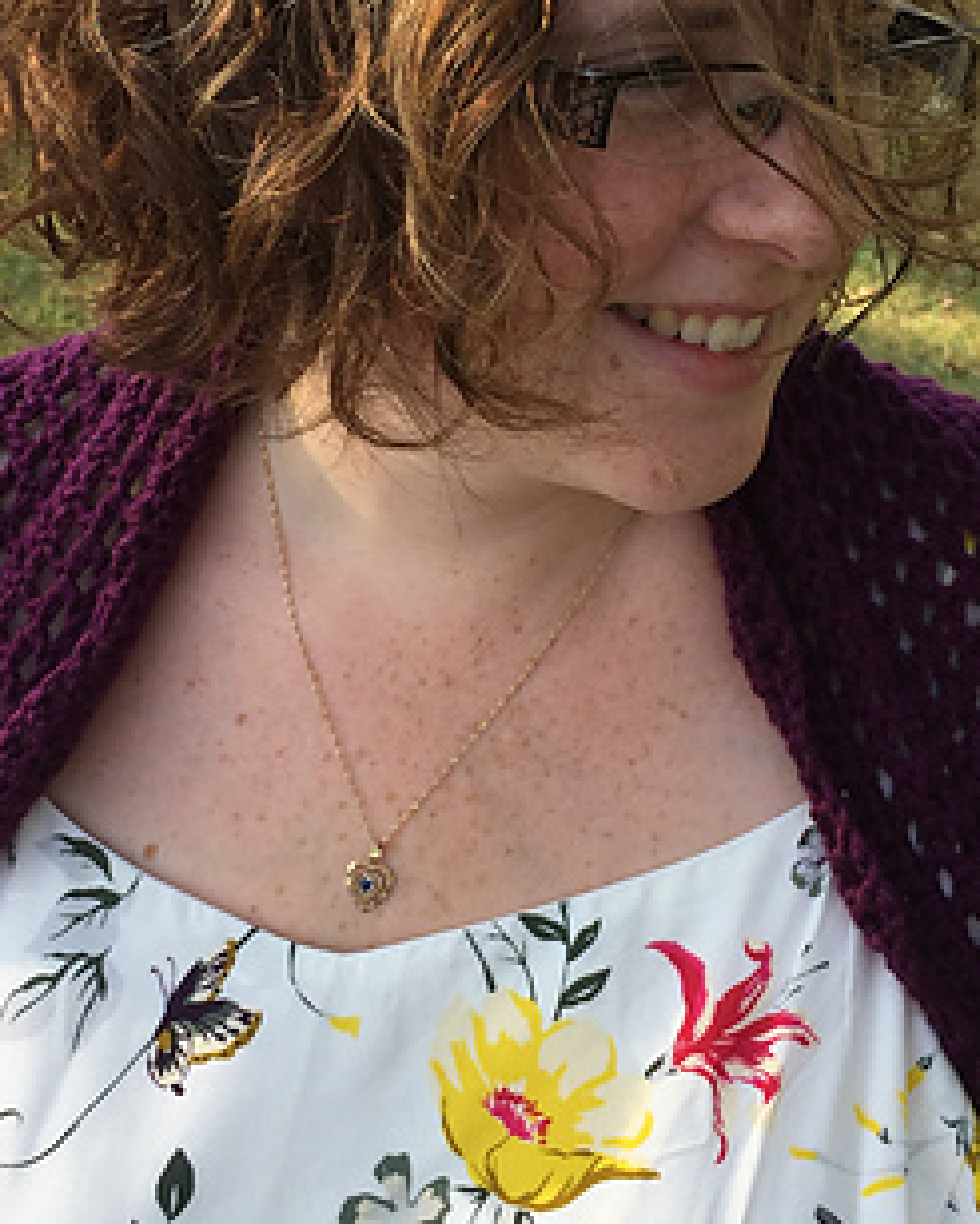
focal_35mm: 59
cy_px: 363
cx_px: 470
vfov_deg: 31.6
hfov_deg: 25.8
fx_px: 2137
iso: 32
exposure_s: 1/359
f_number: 2.2
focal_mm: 4.15
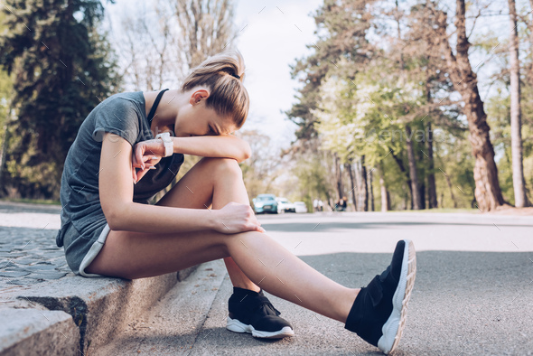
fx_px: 518
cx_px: 266
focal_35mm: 35
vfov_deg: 37.9
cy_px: 178
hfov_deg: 54.4
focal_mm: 35
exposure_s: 1/800
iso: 250
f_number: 3.5
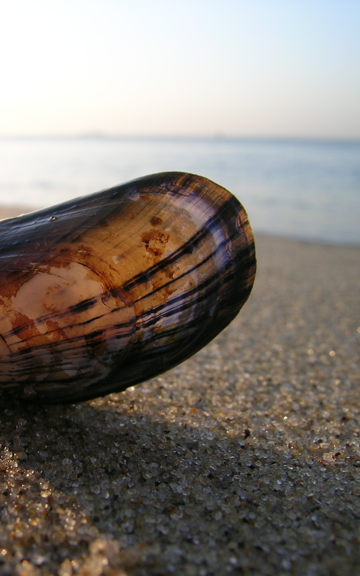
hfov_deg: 30.4
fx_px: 628
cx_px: 28
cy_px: 289
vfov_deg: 49.3
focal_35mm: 40
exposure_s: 1/153
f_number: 5
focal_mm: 5.8
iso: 50
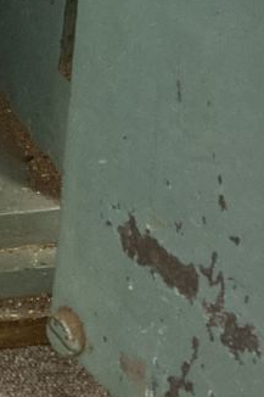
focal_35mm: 119
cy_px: -70
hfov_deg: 10.9
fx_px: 1310
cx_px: -189
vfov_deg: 16.5
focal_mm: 3.99
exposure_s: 1/25
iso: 400
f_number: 1.8
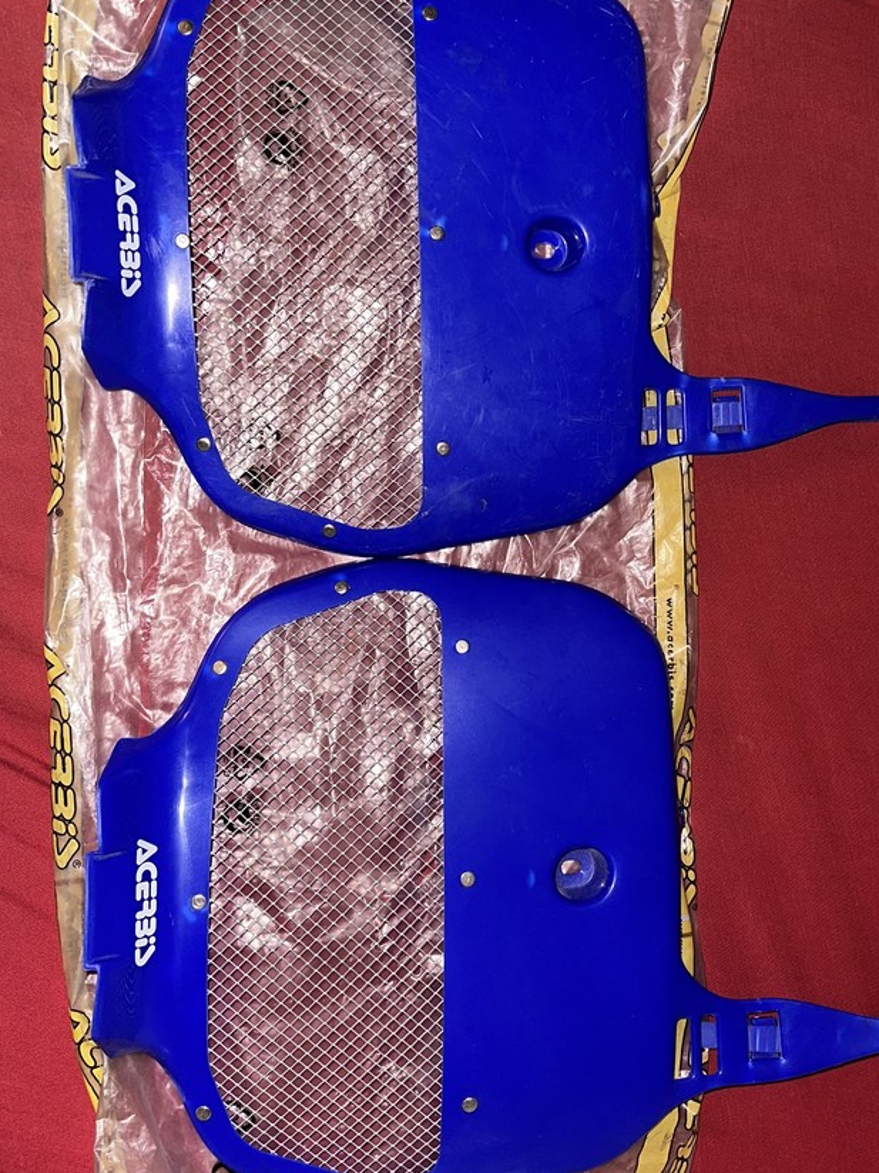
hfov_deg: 40.6
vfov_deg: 52.5
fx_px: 1185
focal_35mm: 35
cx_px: 494
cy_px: 522
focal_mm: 6.86
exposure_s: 1/6
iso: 50
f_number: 1.78
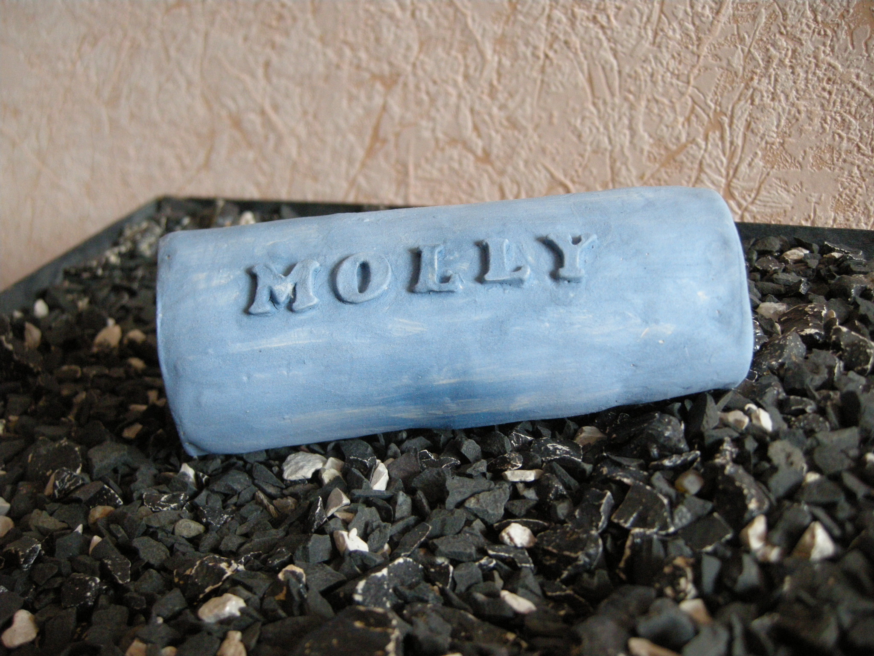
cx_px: 437
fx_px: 884
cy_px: 328
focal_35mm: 35
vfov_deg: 40.7
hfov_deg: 52.6
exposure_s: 1/48
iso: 400
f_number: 2.7
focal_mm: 7.5
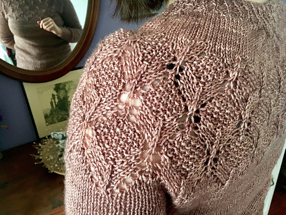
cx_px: 143
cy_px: 108
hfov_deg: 61.7
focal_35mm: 29
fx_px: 240
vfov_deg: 48.2
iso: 200
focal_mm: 4.15
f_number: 2.2
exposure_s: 1/25
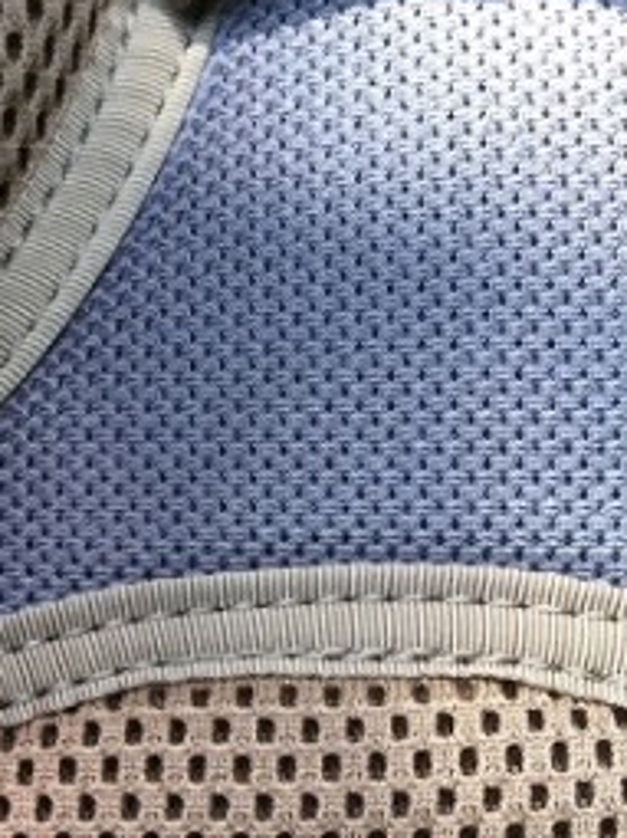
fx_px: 2200
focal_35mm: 91
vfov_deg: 20.6
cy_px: 904
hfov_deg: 15.0
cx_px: -335
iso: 32
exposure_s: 1/126
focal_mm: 4.15
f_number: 2.2
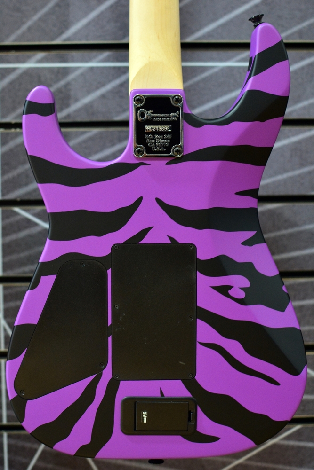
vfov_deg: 37.8
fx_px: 687
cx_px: 157
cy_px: 235
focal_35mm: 52
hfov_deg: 25.8
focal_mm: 35
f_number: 2.8
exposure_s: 1/100
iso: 1000
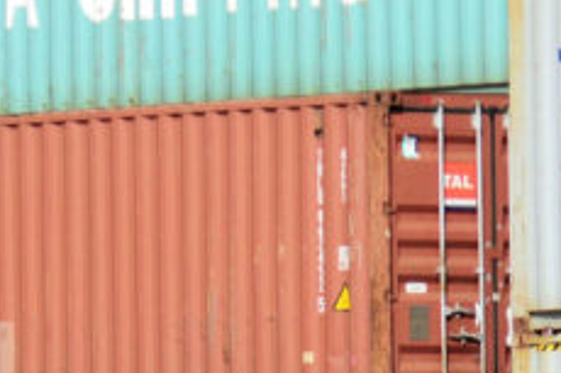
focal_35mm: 939
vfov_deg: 1.5
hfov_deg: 2.2
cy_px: 351
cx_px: 554
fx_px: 14622
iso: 320
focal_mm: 180
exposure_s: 1/1250
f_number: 5
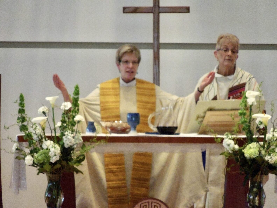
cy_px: 104
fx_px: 2448
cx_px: 138
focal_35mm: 306
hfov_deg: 6.5
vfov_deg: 4.9
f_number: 5.5
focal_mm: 55.1
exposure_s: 1/125
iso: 1600
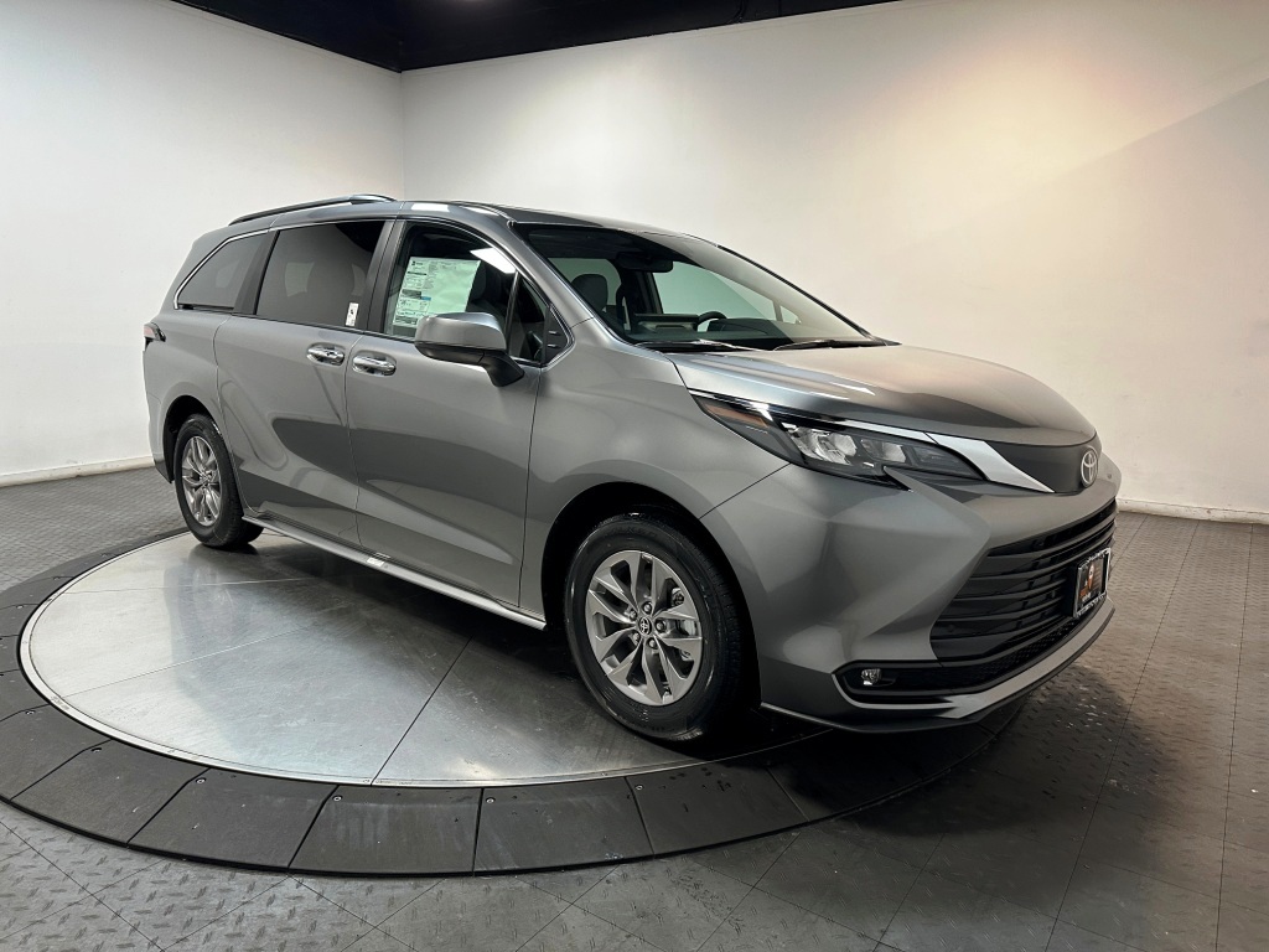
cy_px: 476
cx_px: 634
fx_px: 880
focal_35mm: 24
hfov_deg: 71.6
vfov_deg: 56.8
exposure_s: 1/60
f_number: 1.78
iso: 250
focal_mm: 6.86
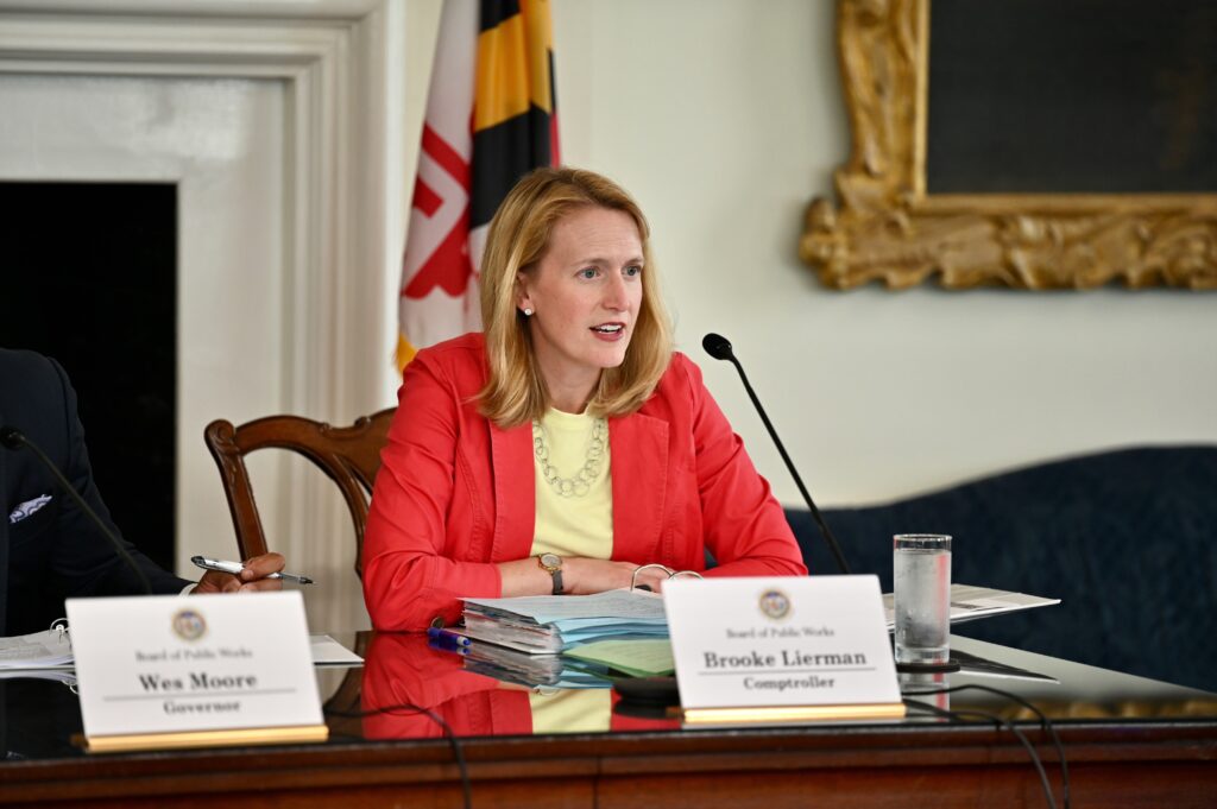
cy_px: 404
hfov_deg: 10.8
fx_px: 6418
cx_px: 608
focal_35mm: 190
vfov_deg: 7.2
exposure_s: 1/320
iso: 800
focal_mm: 190
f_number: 2.8
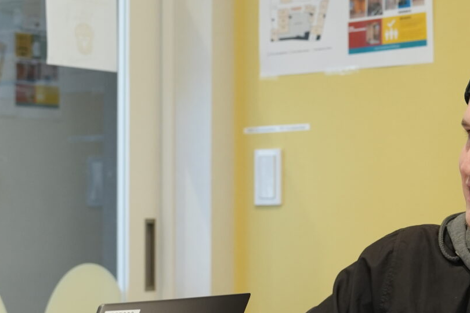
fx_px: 1279
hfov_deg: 20.8
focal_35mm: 98
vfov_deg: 13.9
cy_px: 234
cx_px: 215
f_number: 3.2
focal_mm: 31
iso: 1000
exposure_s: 1/200
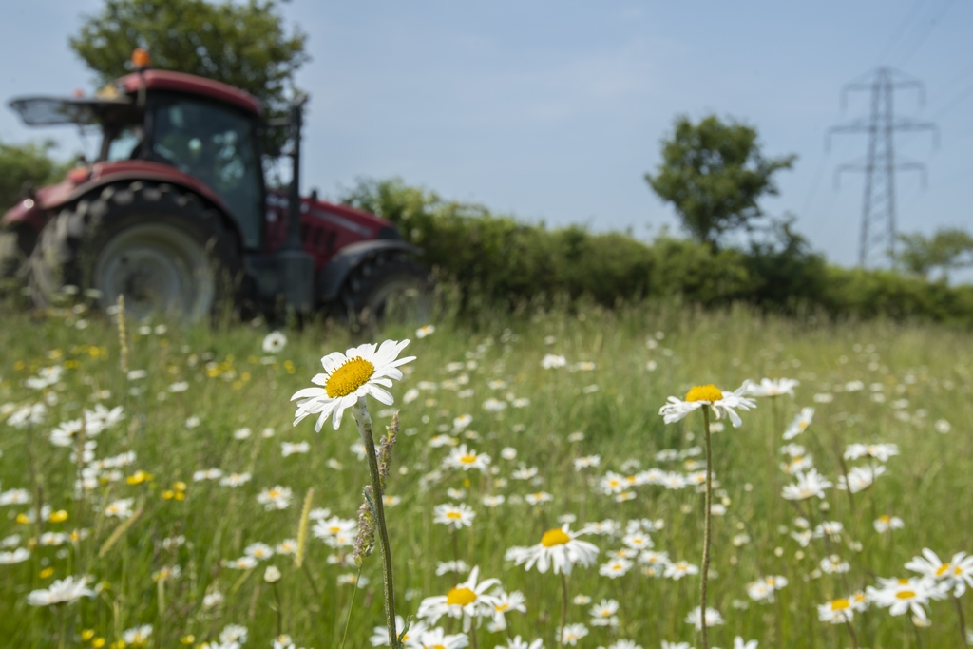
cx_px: 486
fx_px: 946
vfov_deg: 37.9
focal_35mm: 35
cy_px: 324
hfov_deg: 54.4
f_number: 11
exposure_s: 1/320
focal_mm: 35
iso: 200
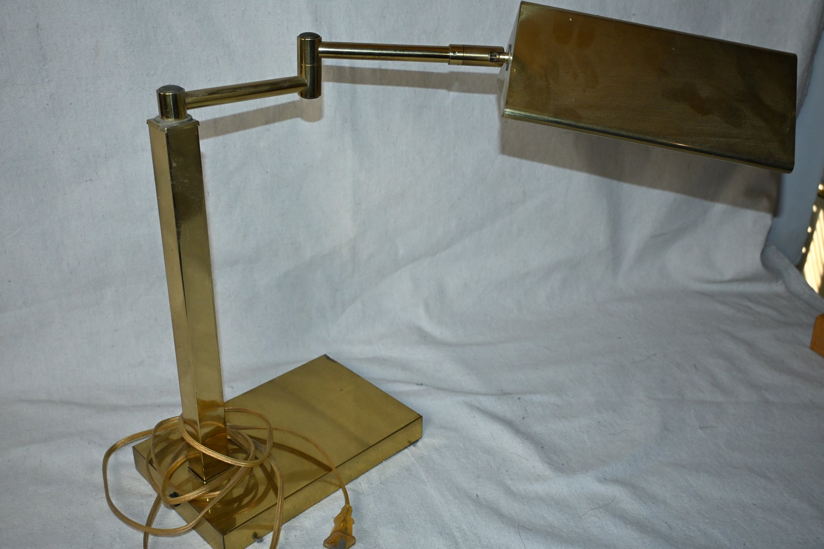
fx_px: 790
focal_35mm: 34
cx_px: 412
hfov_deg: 55.1
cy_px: 274
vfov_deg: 38.4
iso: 800
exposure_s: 1/200
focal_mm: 23
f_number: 4.2
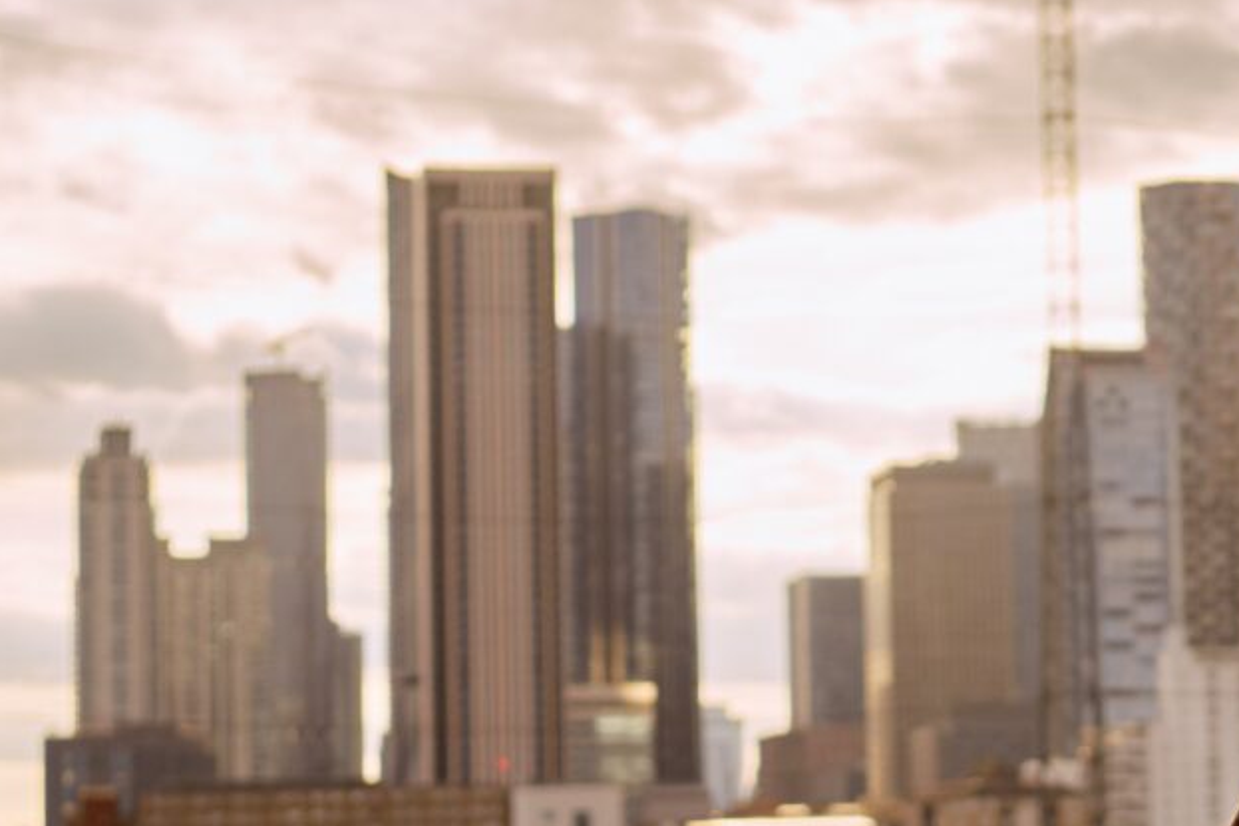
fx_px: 3957
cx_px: 1454
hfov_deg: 17.1
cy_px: 544
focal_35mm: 115
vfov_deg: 11.9
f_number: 2.8
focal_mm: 35
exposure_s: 1/4000
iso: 320
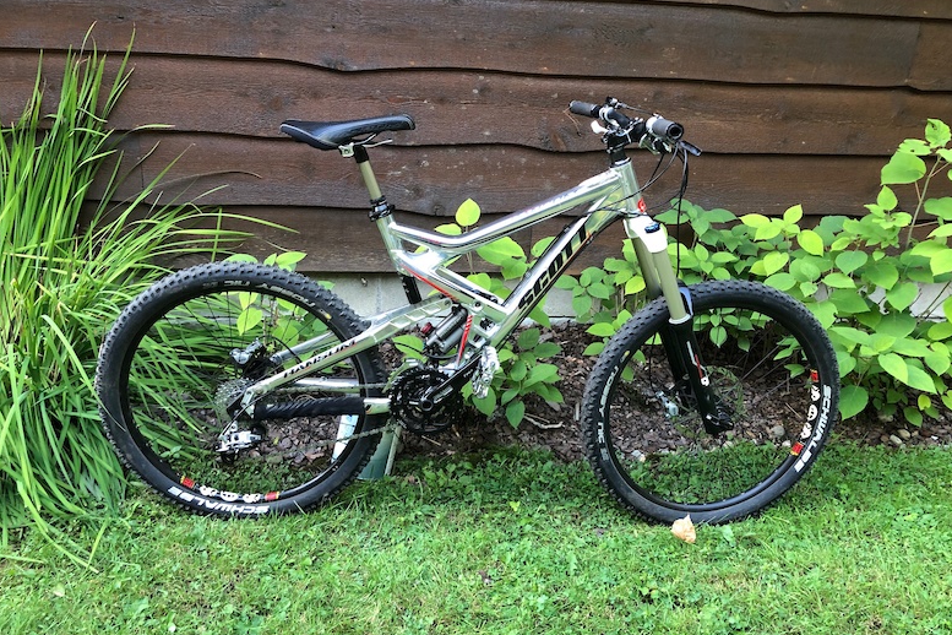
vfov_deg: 43.6
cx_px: 484
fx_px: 793
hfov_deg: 61.9
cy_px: 308
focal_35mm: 30
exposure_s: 1/15
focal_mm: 3.99
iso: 40
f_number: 1.8
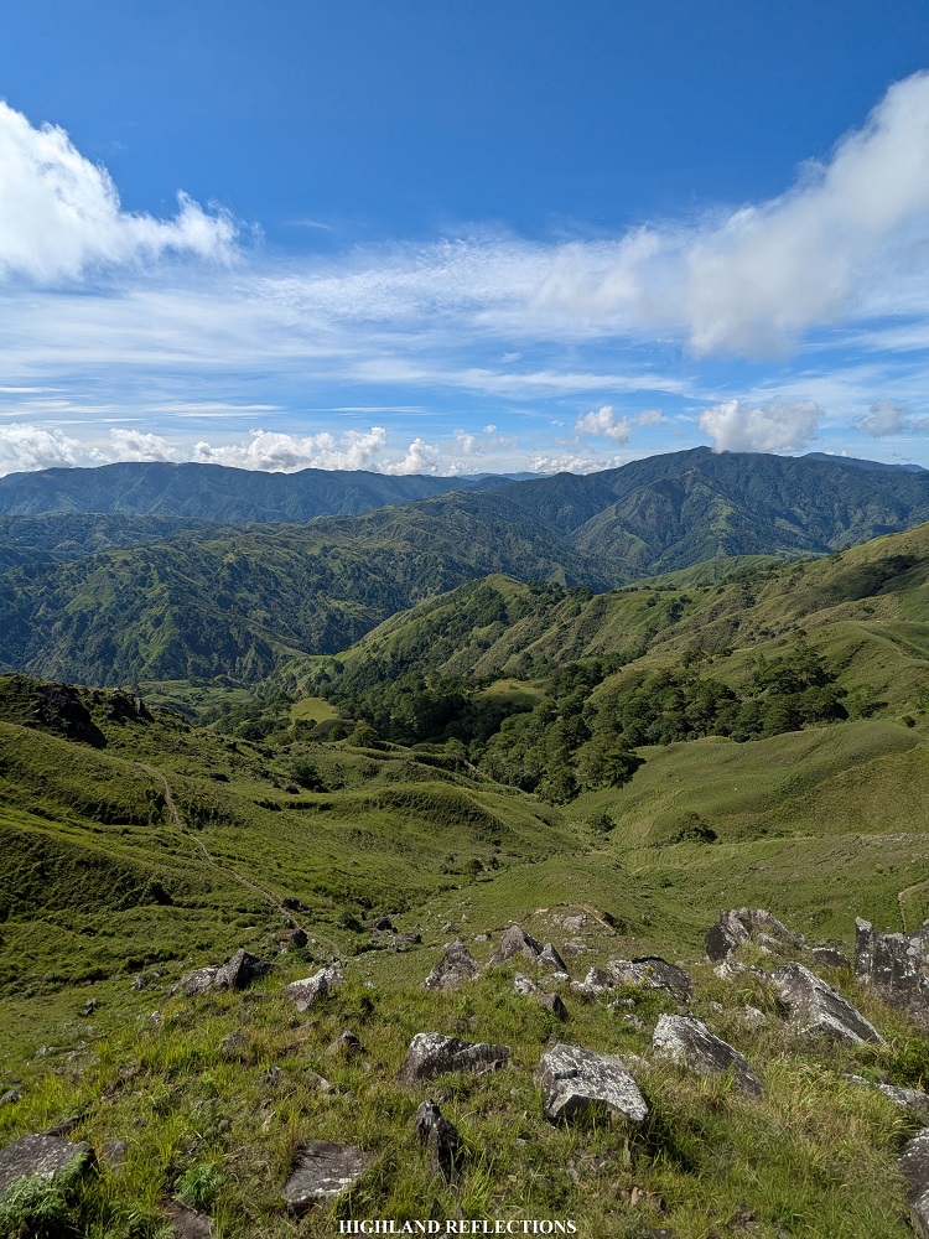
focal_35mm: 16
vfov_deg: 94.5
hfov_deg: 78.1
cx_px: 464
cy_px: 620
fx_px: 573
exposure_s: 1/2066
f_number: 2.2
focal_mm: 2.35
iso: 41
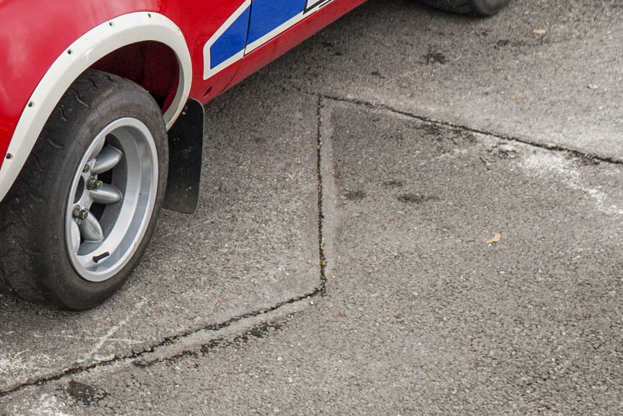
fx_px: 1921
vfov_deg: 12.1
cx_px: -74
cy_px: -76
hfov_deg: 17.7
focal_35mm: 111
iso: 320
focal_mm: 35
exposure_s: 1/400
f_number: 4
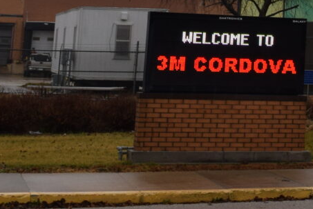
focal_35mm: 122
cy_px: -198
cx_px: 459
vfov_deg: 10.4
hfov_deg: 15.6
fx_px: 1062
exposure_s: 1/250
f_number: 8
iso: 400
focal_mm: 18
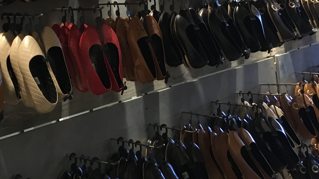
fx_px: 474
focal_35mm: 56
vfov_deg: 20.4
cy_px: -19
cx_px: 77
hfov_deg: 36.3
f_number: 2.2
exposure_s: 1/25
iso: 250
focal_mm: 4.15
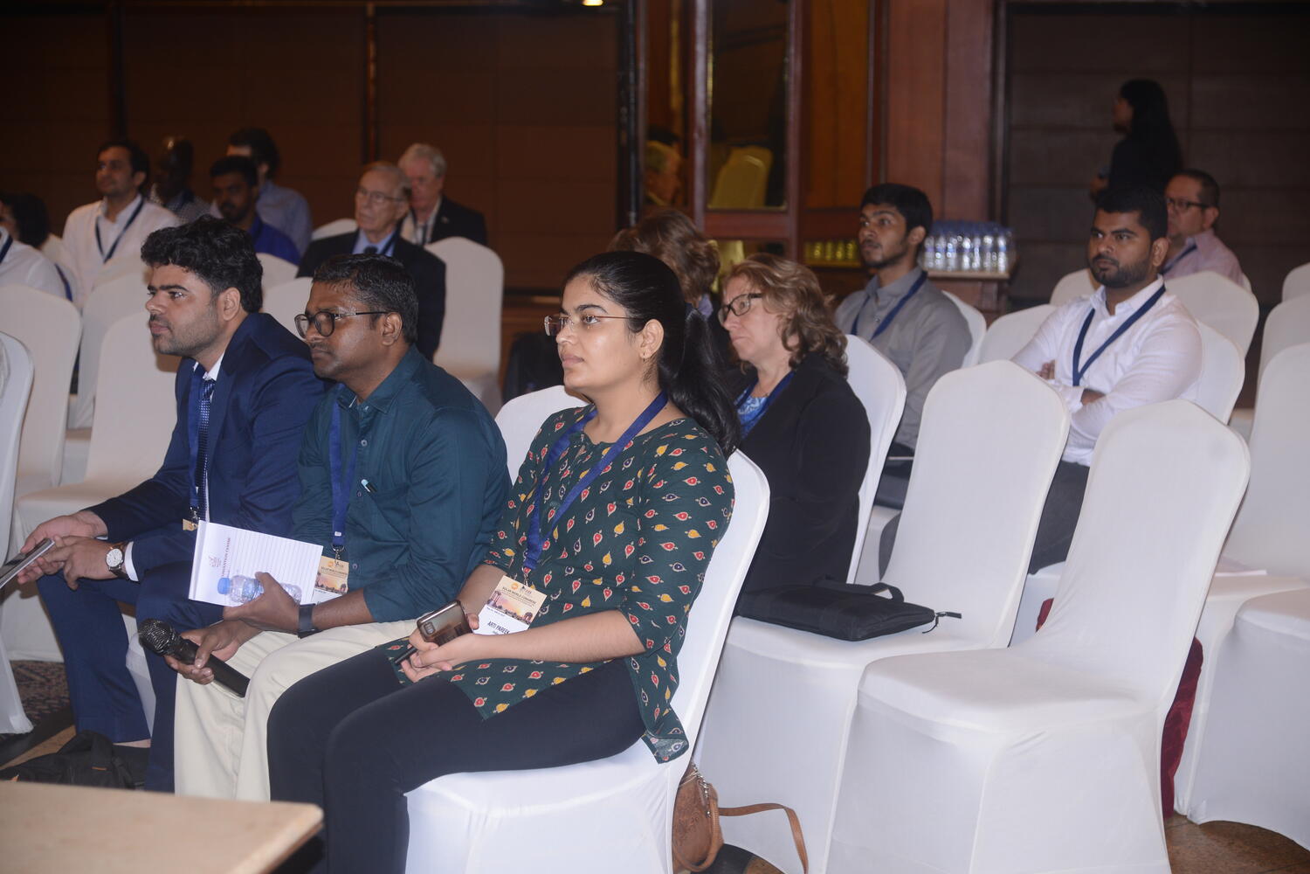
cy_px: 437
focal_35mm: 62
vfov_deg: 21.9
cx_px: 655
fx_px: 2256
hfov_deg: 32.4
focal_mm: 62
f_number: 4
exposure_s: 1/125
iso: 640
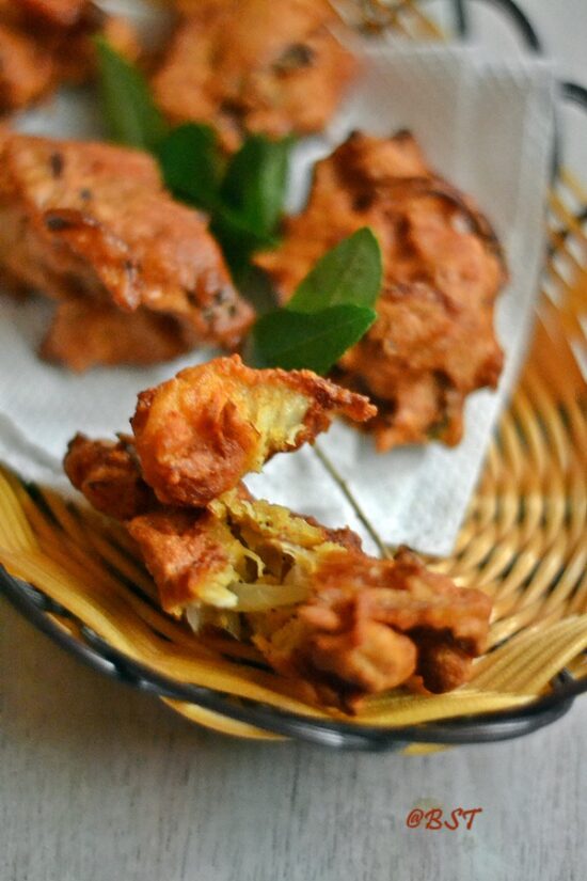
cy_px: 440
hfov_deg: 18.2
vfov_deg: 27.0
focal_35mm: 75
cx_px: 294
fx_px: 1834
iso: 3200
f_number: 1.8
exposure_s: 1/40
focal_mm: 50
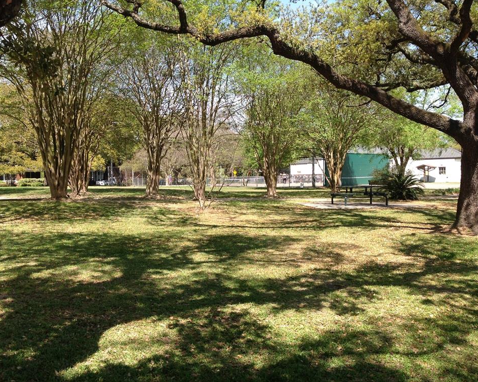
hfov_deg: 49.1
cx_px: 241
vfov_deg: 40.1
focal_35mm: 37
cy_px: 189
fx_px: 523
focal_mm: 4.28
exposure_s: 1/703
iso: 50
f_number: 2.4
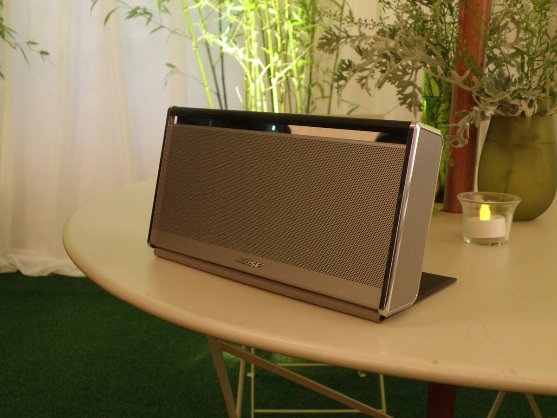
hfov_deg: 47.9
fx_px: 628
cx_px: 278
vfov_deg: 36.8
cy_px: 209
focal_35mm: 39
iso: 200
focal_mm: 6.97
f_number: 3.3
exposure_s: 1/8
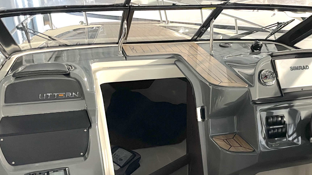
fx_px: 347
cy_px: 135
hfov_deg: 47.7
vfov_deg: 27.9
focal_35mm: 42
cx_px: 203
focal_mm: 4.2
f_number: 1.6
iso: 800
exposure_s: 1/25
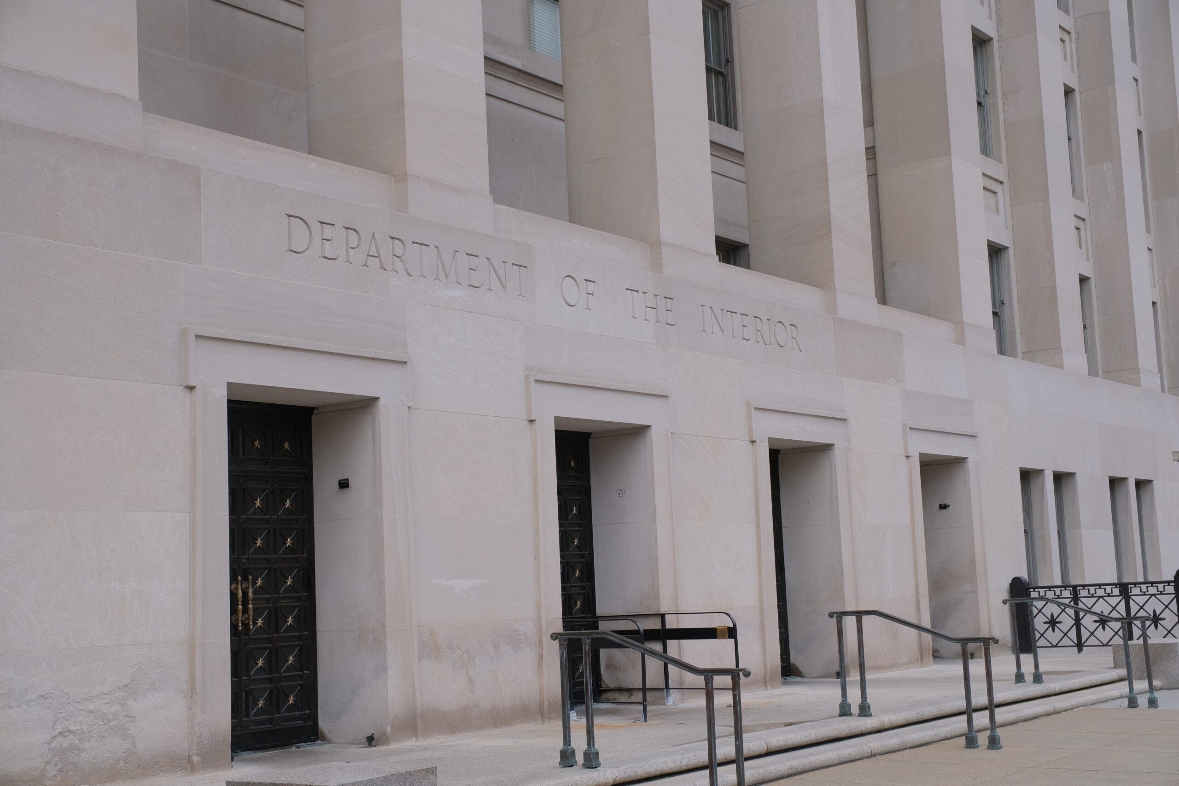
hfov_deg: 42.7
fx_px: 1506
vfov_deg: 29.2
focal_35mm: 46
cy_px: 393
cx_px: 590
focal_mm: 30.9
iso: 320
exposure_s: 1/125
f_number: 7.1
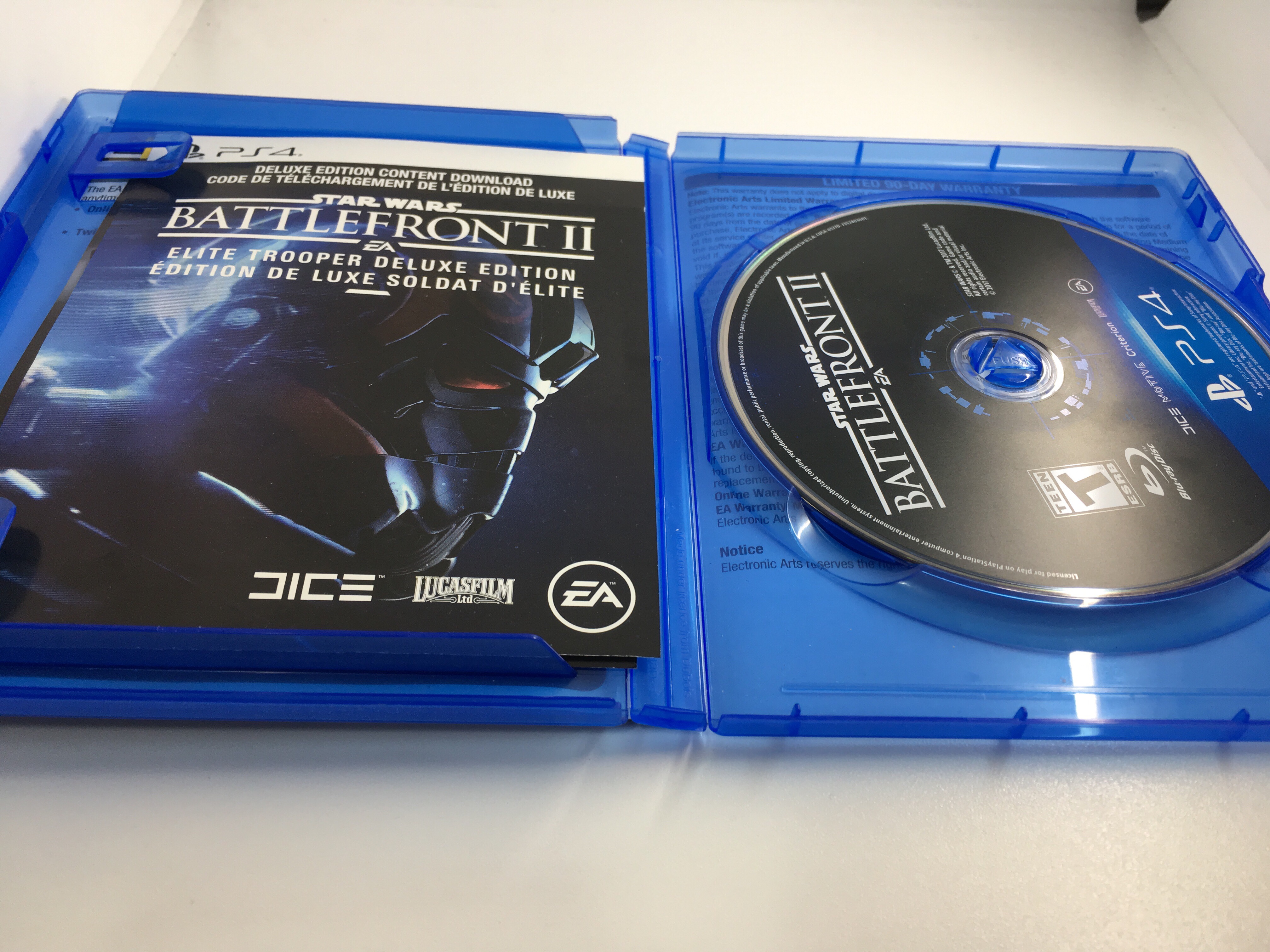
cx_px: 635
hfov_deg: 61.7
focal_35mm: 29
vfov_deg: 48.2
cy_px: 476
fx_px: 1064
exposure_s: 1/120
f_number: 2.2
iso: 40
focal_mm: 4.15
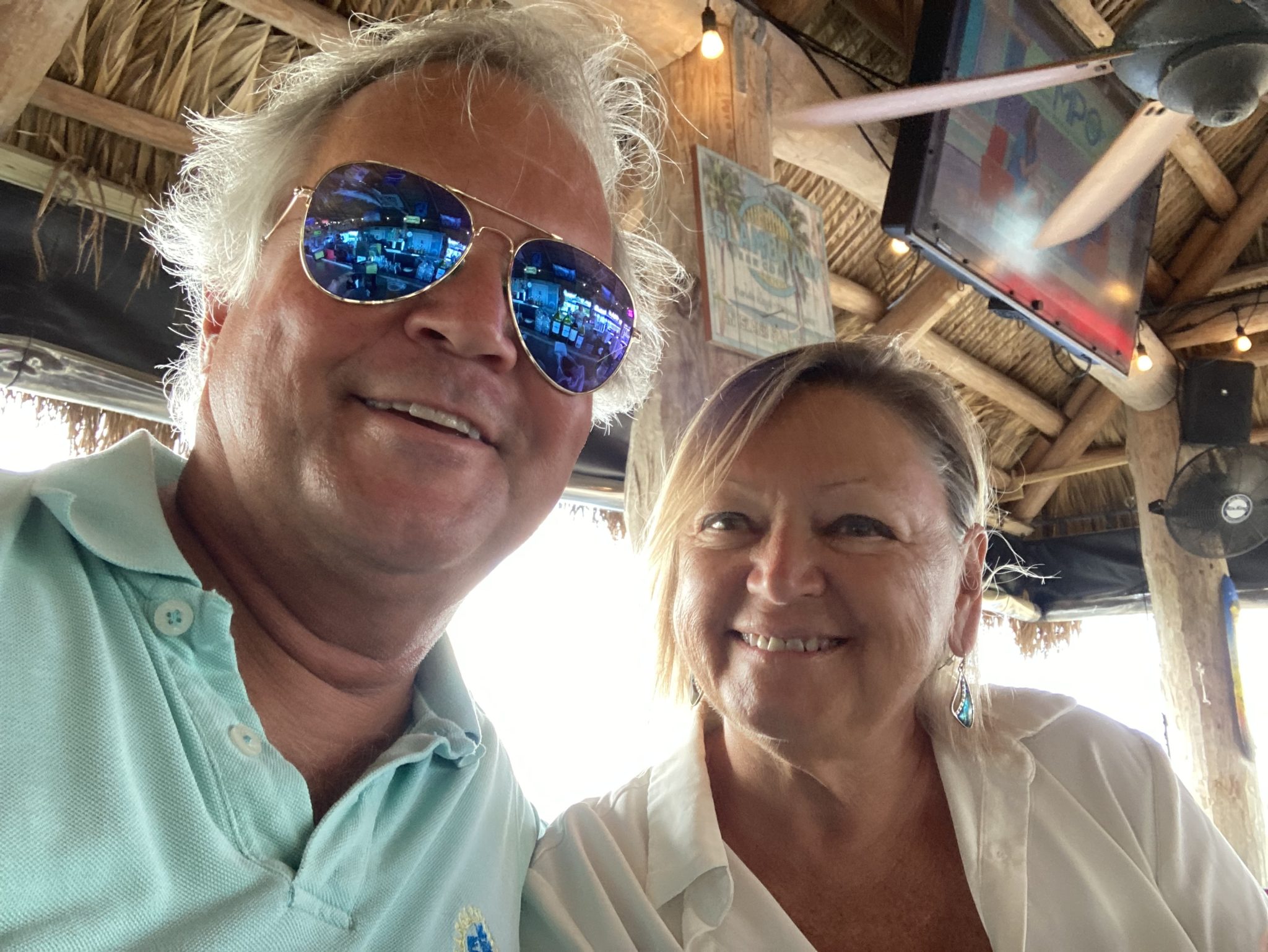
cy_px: 476
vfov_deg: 44.2
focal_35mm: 32
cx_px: 634
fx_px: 1173
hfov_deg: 56.8
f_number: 2.2
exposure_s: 1/60
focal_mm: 2.87
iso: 160
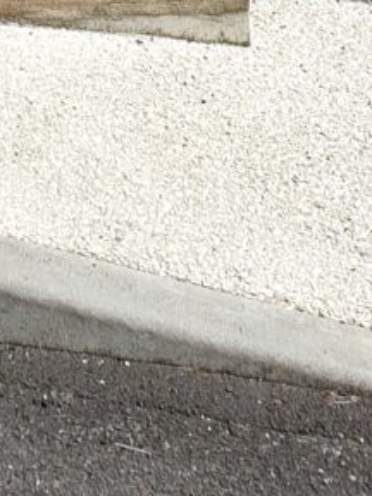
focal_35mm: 154
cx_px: -148
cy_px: -859
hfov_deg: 9.4
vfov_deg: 10.3
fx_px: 2207
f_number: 2.4
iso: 50
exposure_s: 1/1724
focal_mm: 4.3
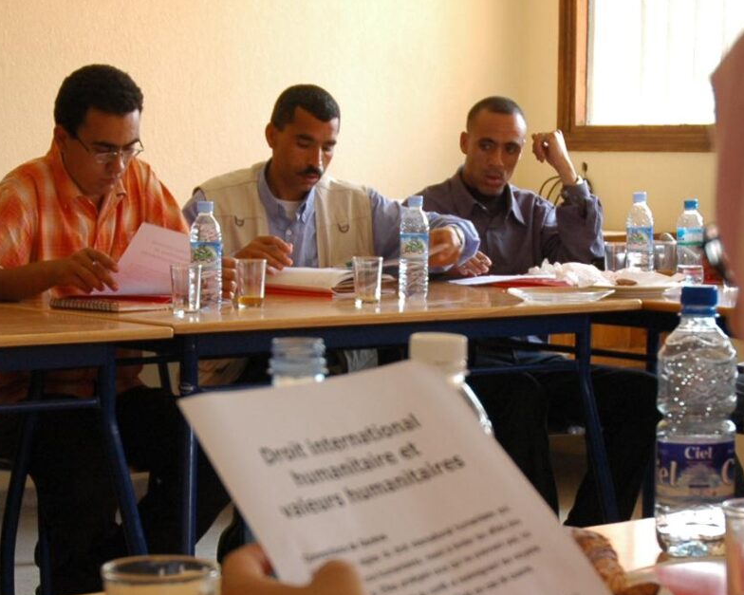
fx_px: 2185
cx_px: 351
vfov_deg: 15.4
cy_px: 506
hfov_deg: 19.3
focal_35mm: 99
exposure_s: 1/60
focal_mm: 27
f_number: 4
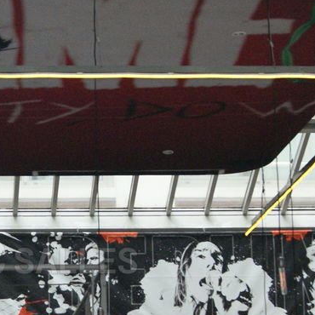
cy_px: 253
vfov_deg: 12.5
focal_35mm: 139
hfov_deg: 12.3
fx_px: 1431
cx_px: -33
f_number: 5.6
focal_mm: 30
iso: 400
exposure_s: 1/60
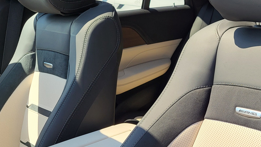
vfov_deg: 21.8
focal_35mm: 55
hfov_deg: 36.6
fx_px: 381
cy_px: 97
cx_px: 206
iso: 40
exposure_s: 1/265
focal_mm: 5.4
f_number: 1.8
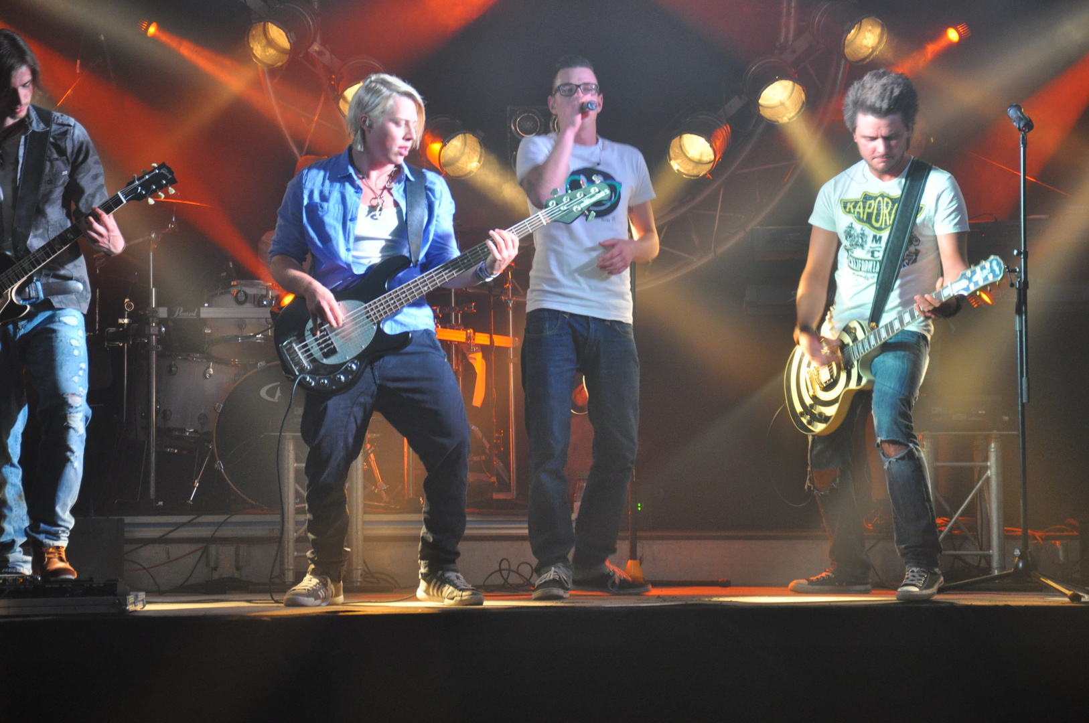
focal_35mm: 112
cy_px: 362
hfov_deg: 18.2
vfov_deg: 12.1
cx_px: 544
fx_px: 3399
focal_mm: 75
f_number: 5.3
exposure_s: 1/40
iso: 800
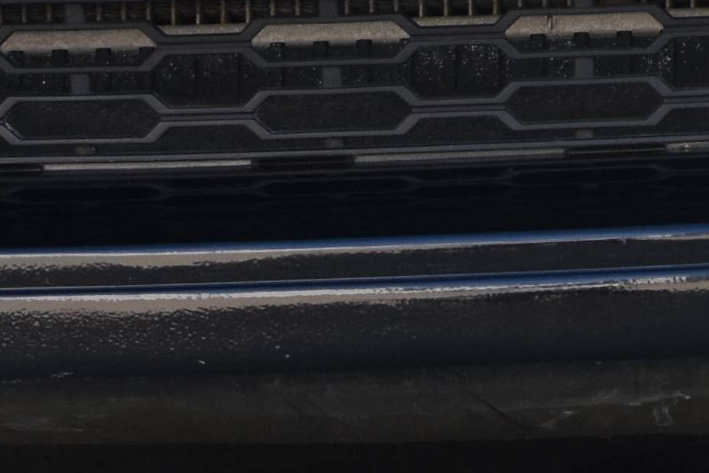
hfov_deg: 3.0
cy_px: -863
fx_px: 13157
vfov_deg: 2.0
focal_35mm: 668
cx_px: 2020
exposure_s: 1/125
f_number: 8
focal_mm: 70
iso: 180
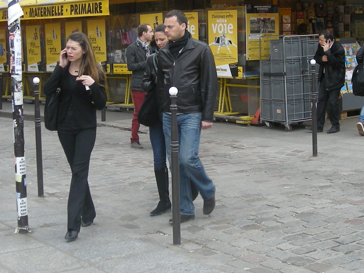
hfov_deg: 24.4
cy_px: 57
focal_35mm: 80
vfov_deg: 18.3
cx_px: 219
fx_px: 841
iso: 50
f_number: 2.8
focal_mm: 5.7
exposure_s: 1/207
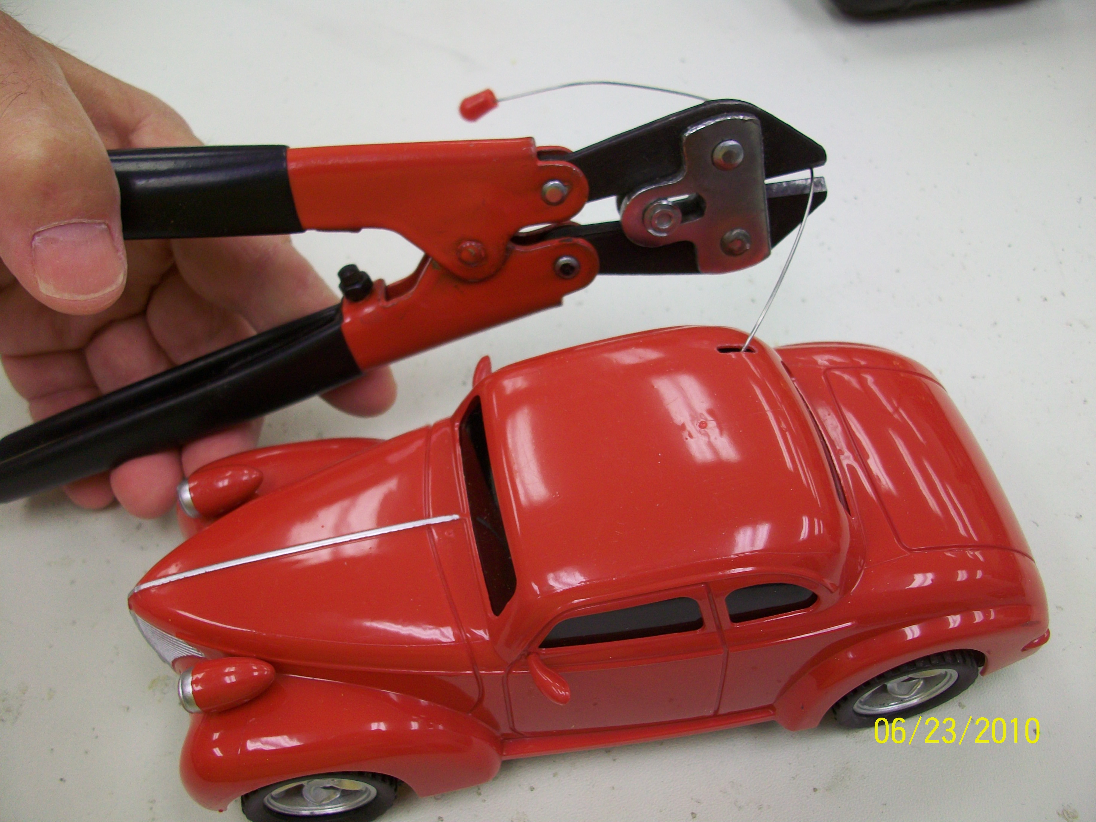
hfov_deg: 56.8
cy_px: 411
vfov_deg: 44.2
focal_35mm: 32
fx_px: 1013
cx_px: 548
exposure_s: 1/60
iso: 64
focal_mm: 5.7
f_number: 2.8
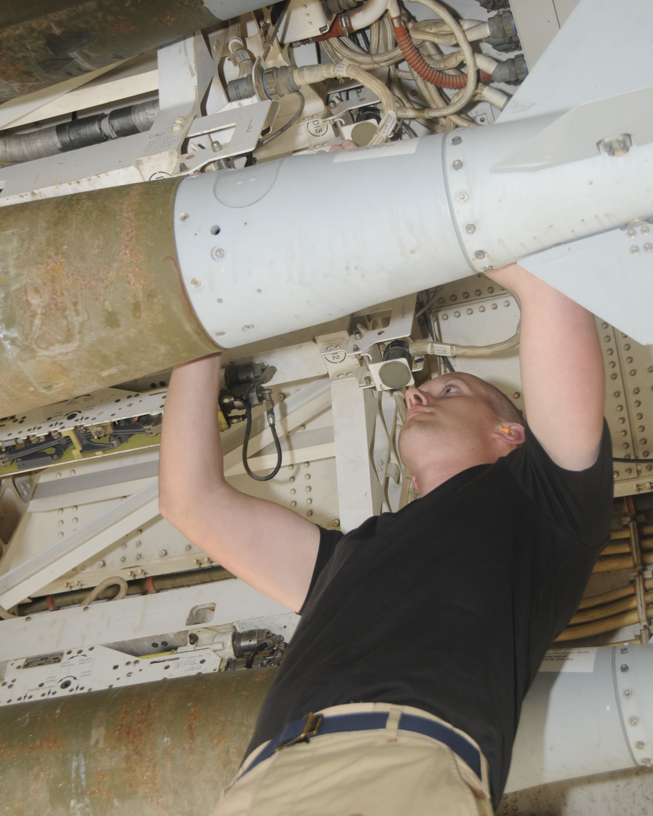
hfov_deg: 24.6
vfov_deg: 30.5
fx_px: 1498
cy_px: 375
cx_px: 328
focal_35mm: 62
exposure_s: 1/60
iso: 250
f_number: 5
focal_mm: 36
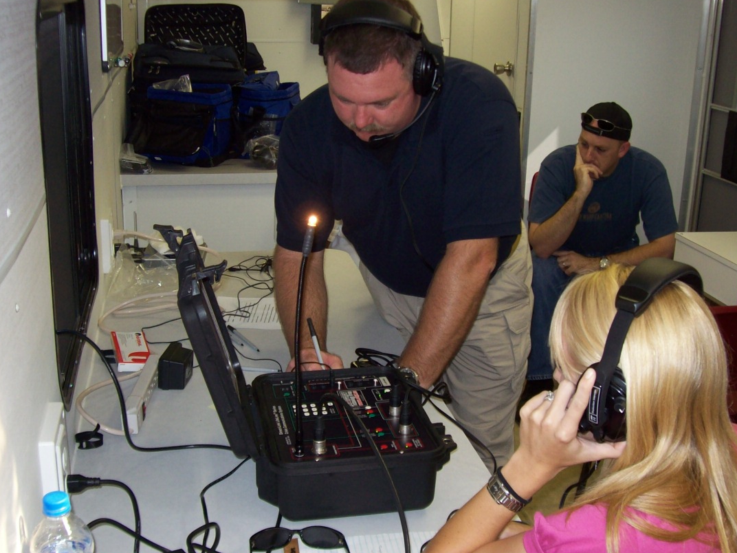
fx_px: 916
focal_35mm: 43
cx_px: 368
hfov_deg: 43.9
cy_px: 299
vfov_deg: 33.6
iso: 80
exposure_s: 1/64
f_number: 2.7
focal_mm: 6
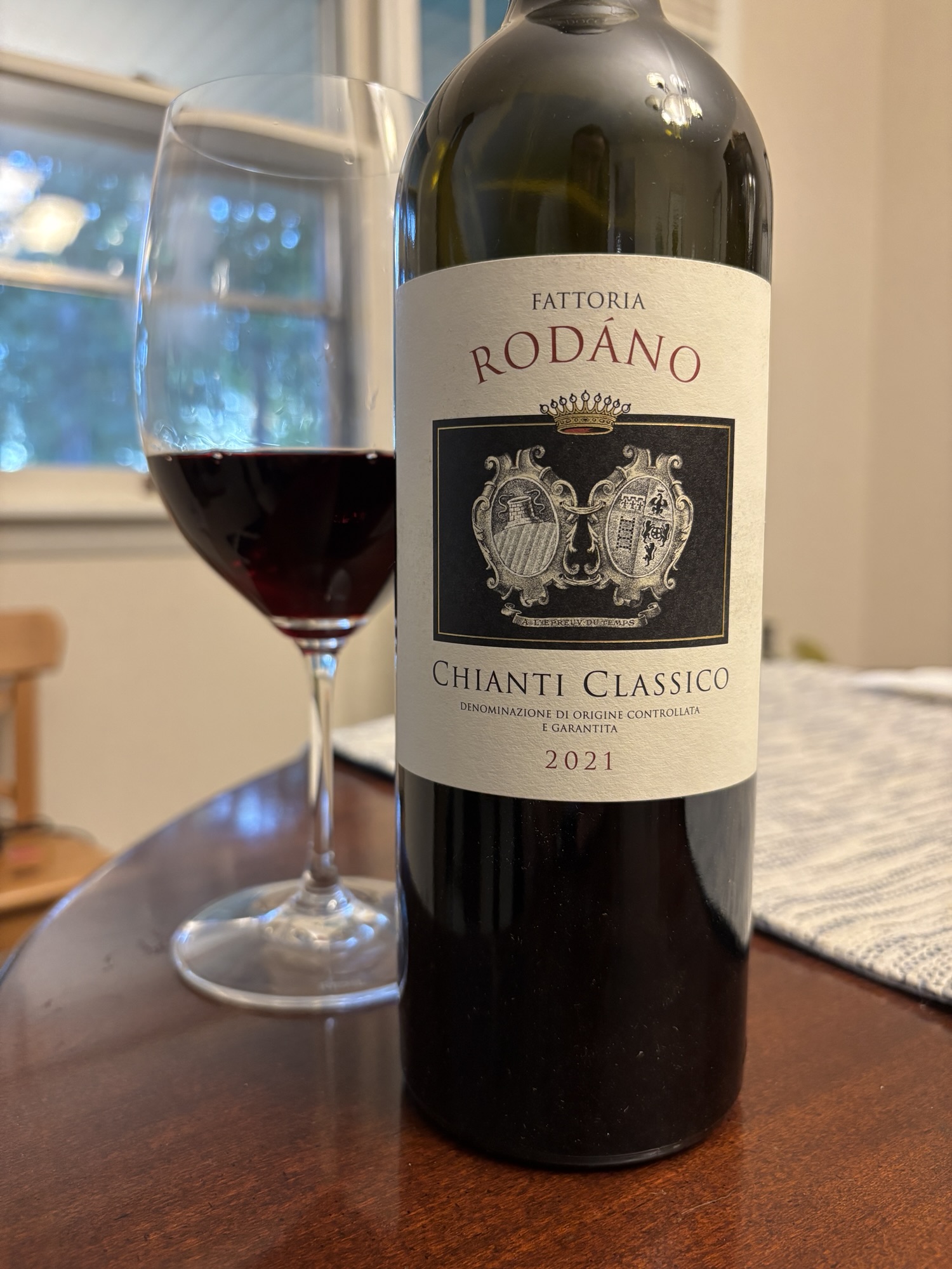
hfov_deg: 53.1
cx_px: 476
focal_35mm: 26
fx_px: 953
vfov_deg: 67.3
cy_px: 634
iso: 320
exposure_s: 1/60
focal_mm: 5.96
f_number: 1.6
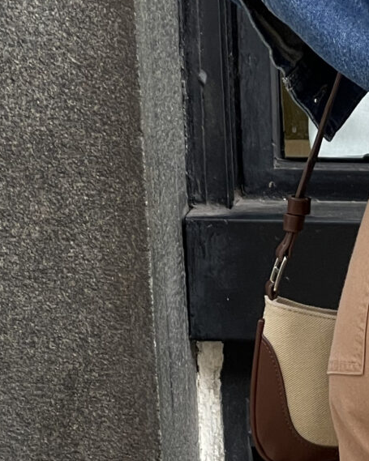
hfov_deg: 6.7
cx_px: 613
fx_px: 3072
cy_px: 780
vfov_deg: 8.3
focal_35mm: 225
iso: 50
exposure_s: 1/99
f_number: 2.2
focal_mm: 7.5
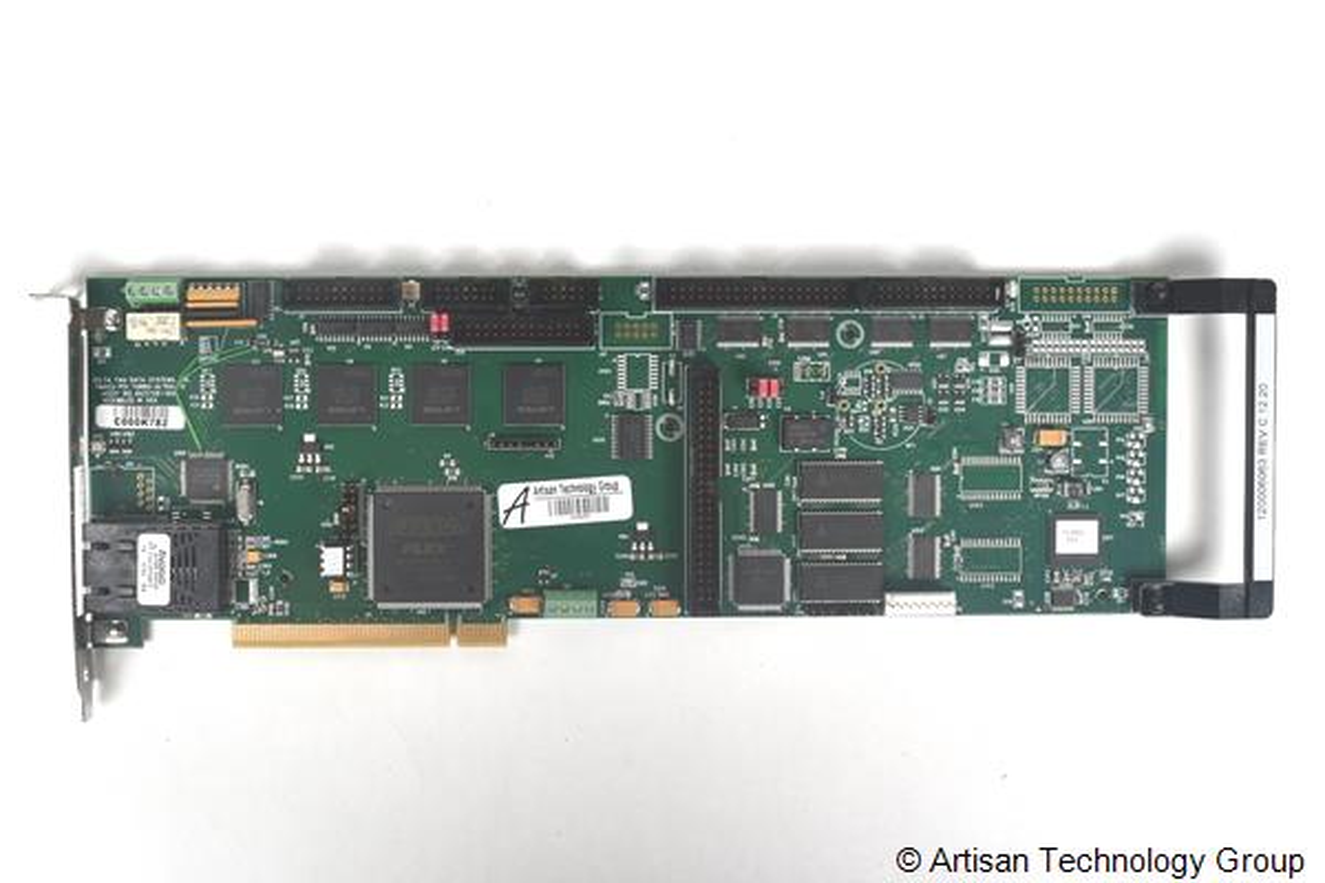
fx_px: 1159
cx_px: 662
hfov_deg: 59.5
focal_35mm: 32
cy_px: 442
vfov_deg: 41.7
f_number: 10
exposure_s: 1/200
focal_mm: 21
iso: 100
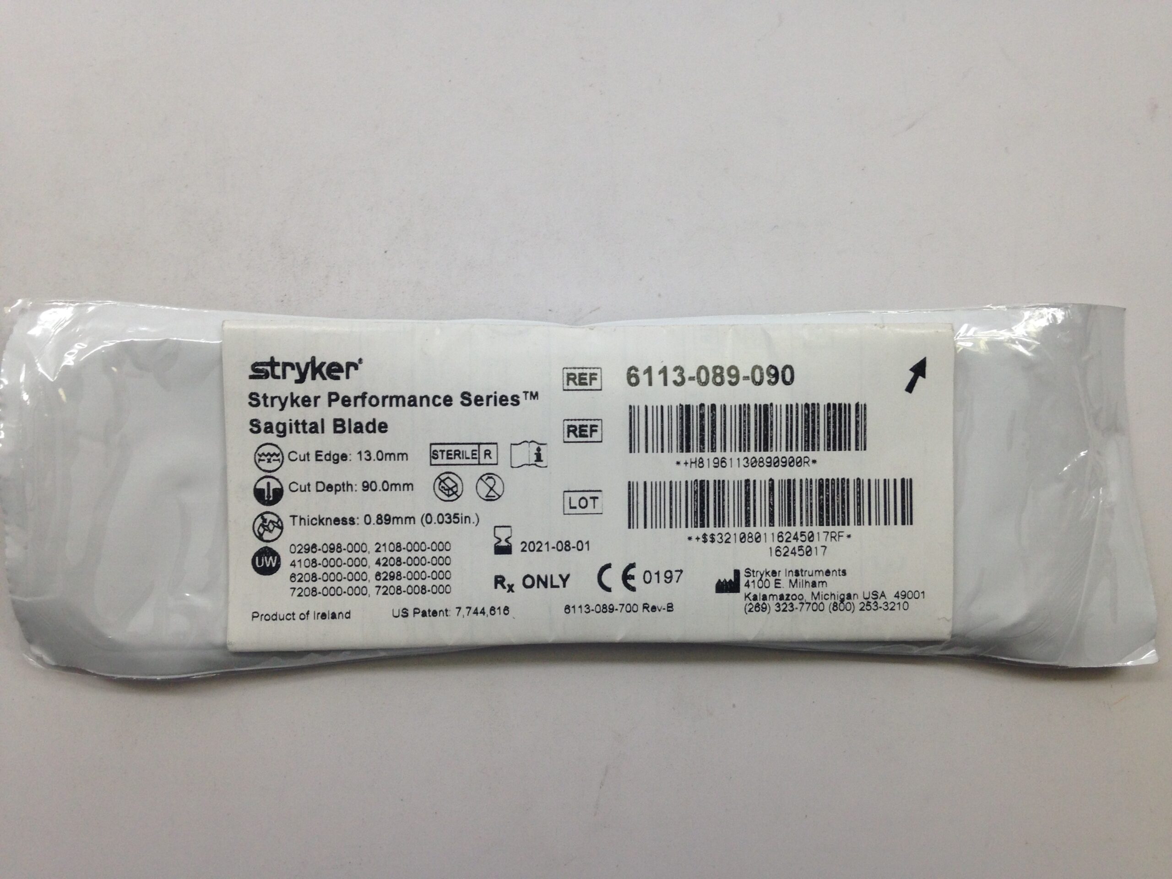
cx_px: 586
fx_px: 1117
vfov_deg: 42.9
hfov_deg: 55.4
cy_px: 440
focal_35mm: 33
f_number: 2.4
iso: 64
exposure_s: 1/60
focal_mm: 4.12
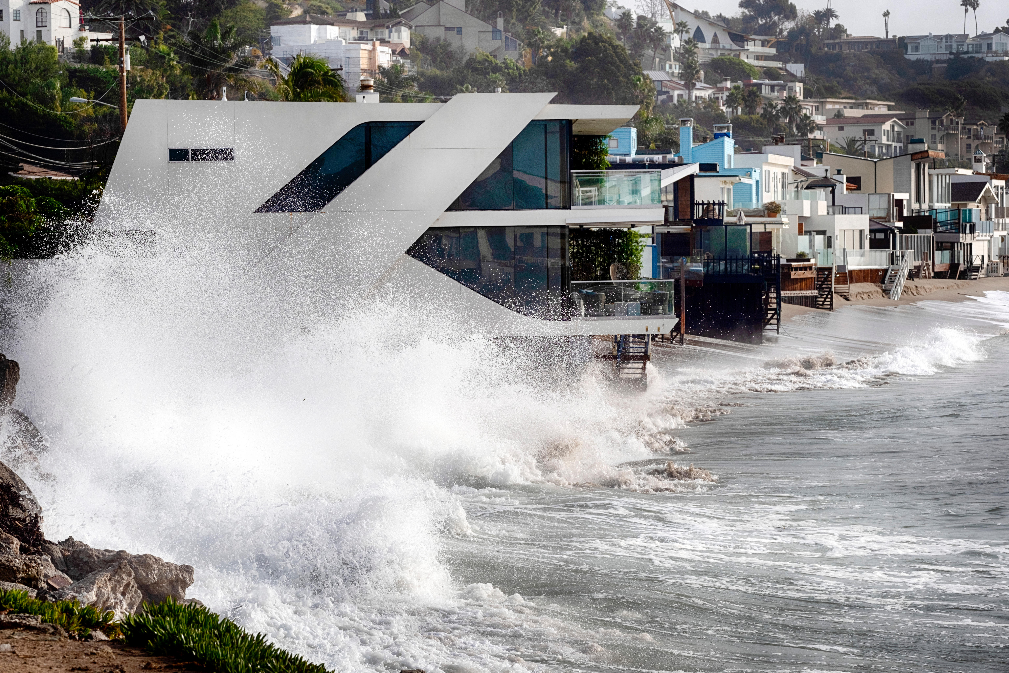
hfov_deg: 16.9
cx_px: 504
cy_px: 336
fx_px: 3391
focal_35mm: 121
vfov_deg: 11.3
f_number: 8
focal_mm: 80.4
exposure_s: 1/1000
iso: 200
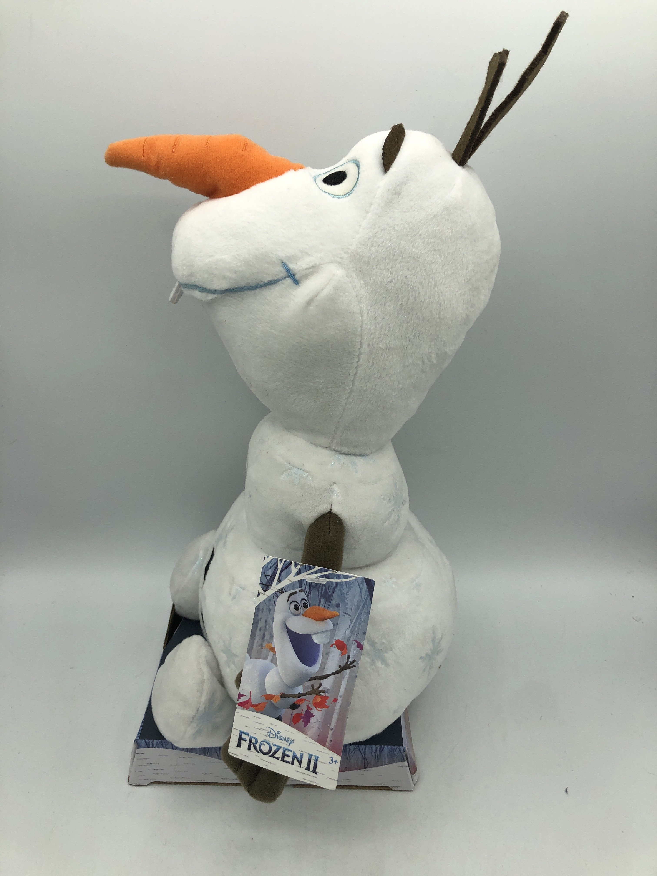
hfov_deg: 49.7
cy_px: 438
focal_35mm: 28
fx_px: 709
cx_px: 328
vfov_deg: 63.4
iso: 20
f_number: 1.8
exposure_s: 1/1143
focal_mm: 4
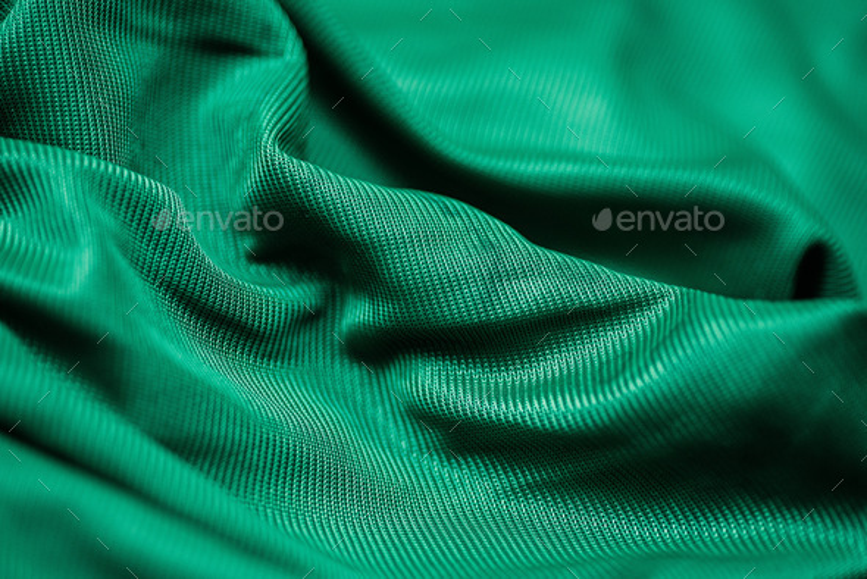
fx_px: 2409
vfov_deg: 13.7
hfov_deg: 20.4
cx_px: 434
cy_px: 290
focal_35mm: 100
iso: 1000
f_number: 3.5
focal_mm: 100
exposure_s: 1/160
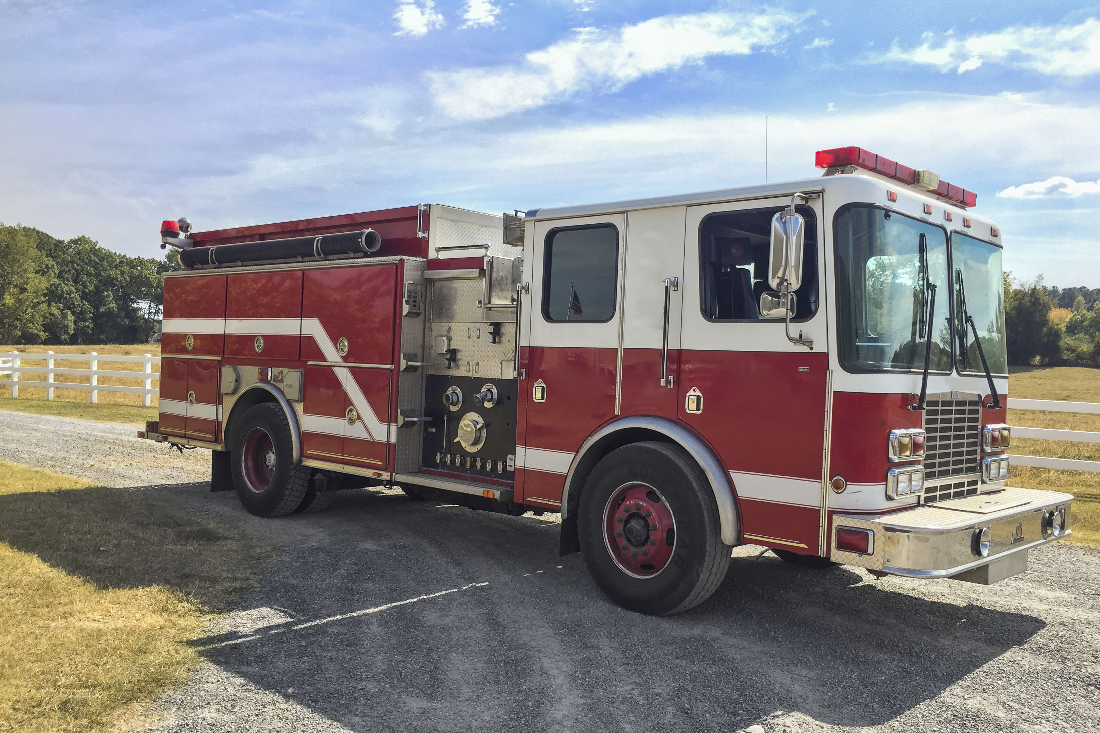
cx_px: 561
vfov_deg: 42.3
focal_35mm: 31
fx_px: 947
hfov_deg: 60.3
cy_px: 377
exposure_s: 1/1600
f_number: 2.2
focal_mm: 4.15
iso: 32
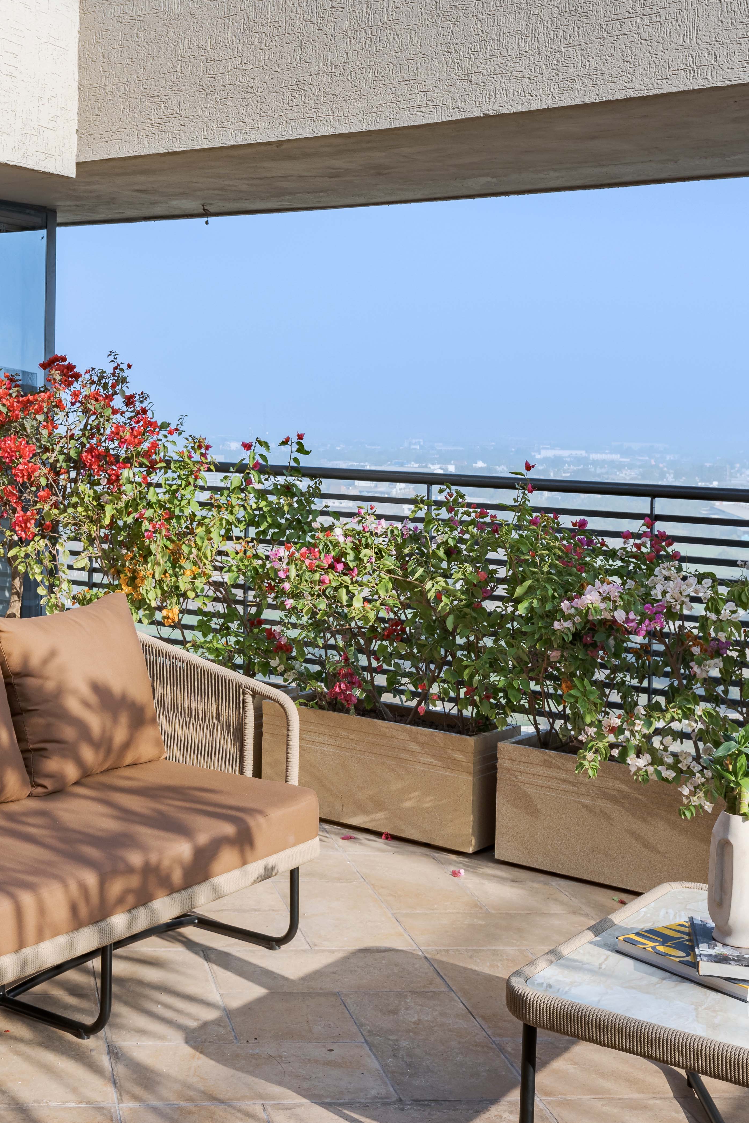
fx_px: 1467
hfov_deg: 28.4
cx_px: 240
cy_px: 470
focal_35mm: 47
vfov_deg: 41.8
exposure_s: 1/800
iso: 160
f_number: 9
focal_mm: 28
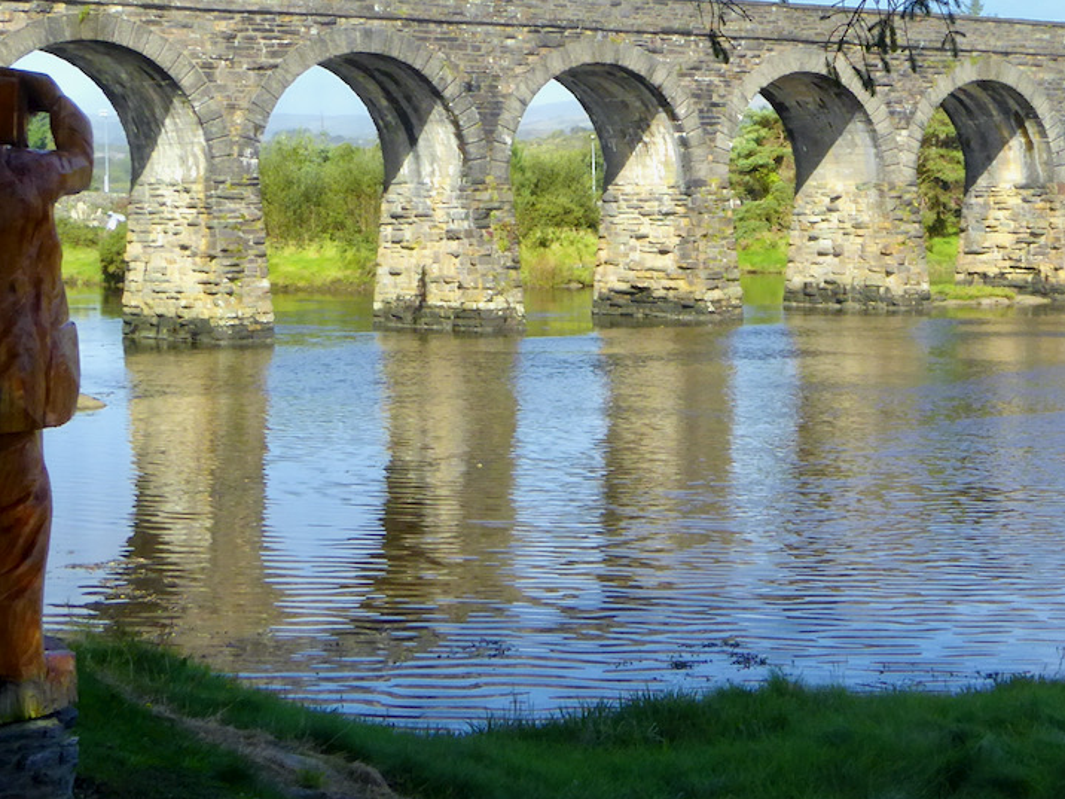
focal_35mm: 84
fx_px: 2584
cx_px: 689
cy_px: 304
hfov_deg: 23.2
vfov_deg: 17.5
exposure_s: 1/320
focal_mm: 8.4
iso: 200
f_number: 7.1
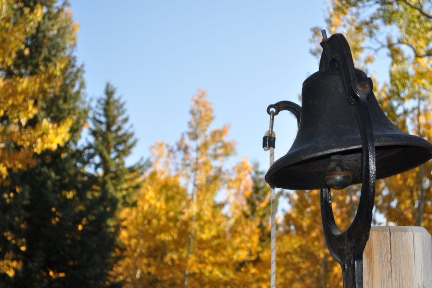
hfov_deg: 21.8
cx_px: 230
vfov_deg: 14.6
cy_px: 157
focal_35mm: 94
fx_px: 1123
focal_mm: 55
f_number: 8
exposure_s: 1/200
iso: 200
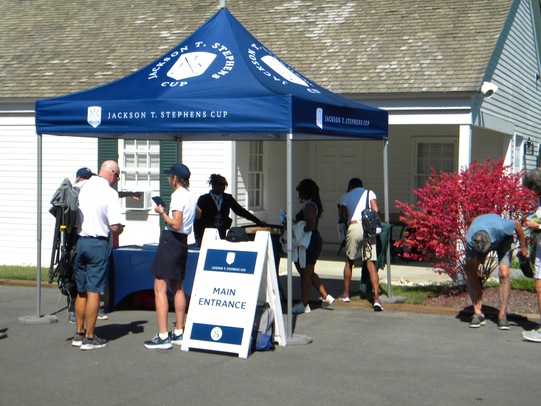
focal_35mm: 56
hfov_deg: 34.3
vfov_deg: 26.1
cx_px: 270
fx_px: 875
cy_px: 203
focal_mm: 10.1
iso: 80
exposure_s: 1/236
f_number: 8.2
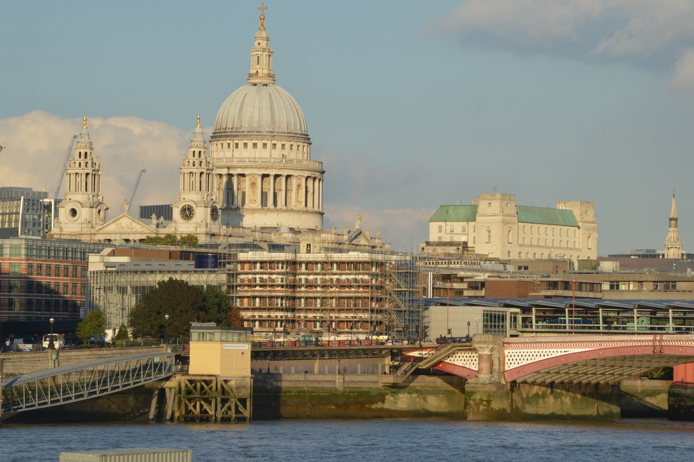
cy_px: 231
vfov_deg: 8.7
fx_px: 3034
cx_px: 347
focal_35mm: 158
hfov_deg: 13.1
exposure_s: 1/50
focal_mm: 105
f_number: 22
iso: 100
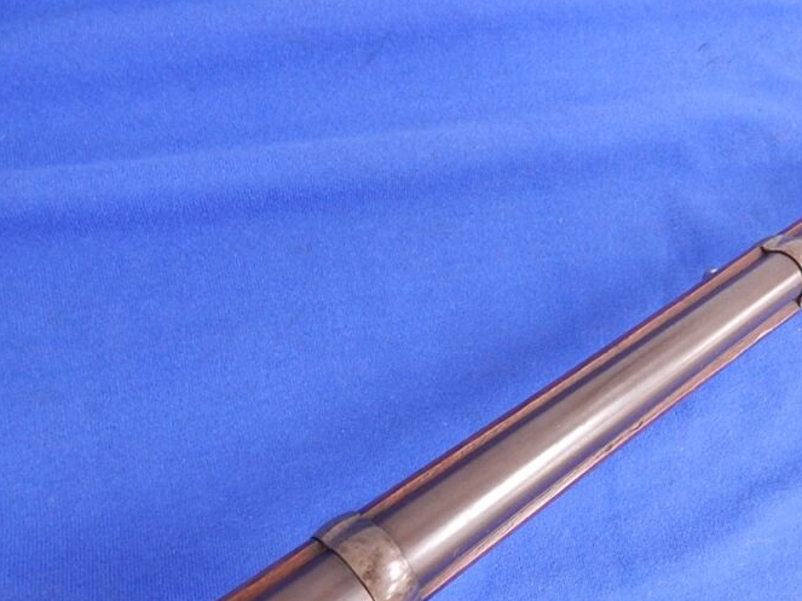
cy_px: 430
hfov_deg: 51.8
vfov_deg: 40.9
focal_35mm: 34
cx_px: 594
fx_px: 788
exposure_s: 1/13
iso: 400
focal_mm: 4
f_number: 3
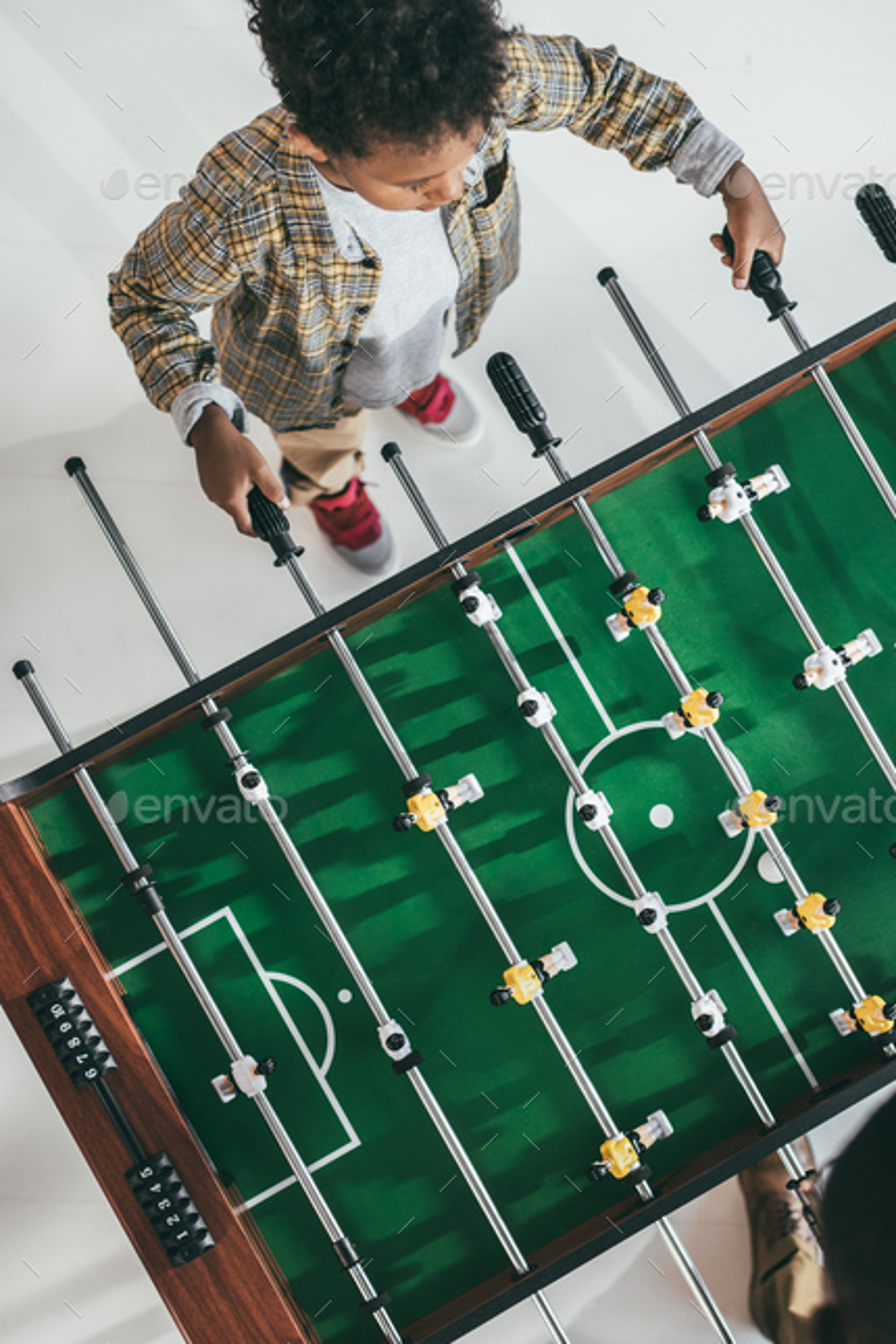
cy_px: 792
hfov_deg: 28.1
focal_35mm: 48
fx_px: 1792
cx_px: 500
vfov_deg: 41.0
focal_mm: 35
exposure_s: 1/250
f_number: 2.5
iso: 250
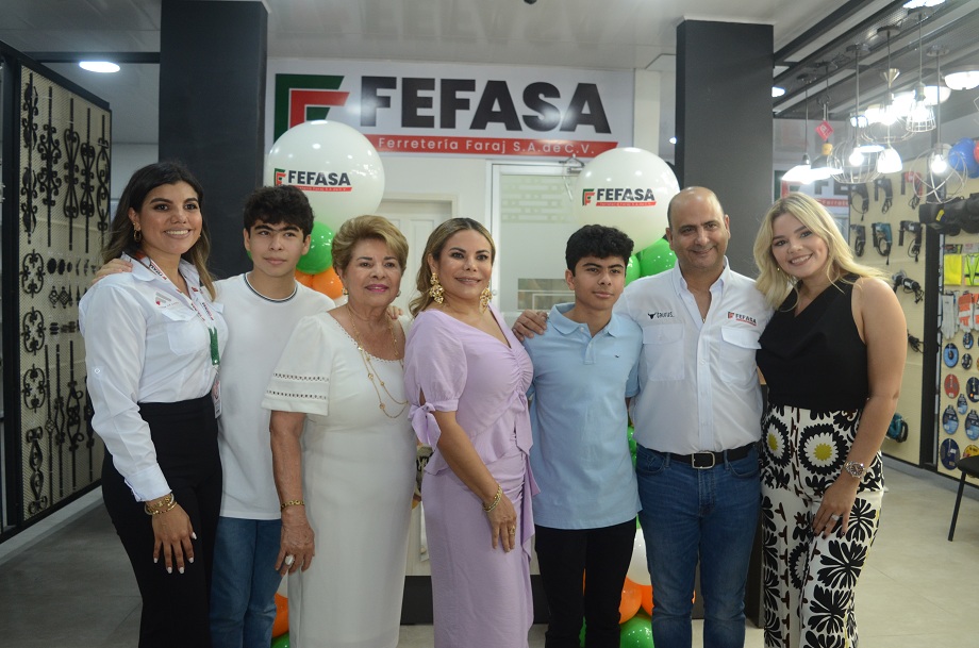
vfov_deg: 41.5
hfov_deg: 59.6
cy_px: 324
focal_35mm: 32
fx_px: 855
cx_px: 490
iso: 800
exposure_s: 1/125
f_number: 5
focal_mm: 21
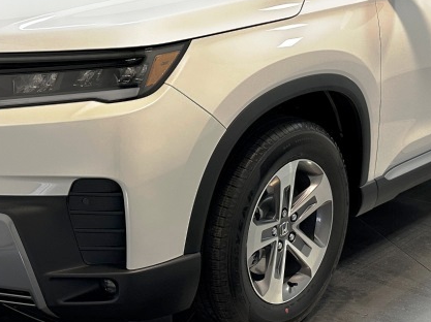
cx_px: 186
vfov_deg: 24.6
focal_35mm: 59
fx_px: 734
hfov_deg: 32.7
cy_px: 104
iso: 200
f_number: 1.78
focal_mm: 6.86
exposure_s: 1/60
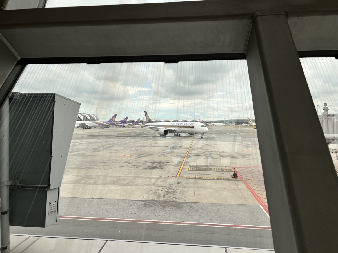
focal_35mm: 26
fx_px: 254
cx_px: 169
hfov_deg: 67.3
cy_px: 126
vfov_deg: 53.1
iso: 50
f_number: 1.5
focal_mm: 5.7
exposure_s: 1/965
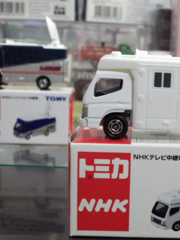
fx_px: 548
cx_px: 159
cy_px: 120
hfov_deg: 18.4
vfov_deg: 24.7
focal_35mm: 79
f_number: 4
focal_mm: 10.7
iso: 800
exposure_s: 1/50
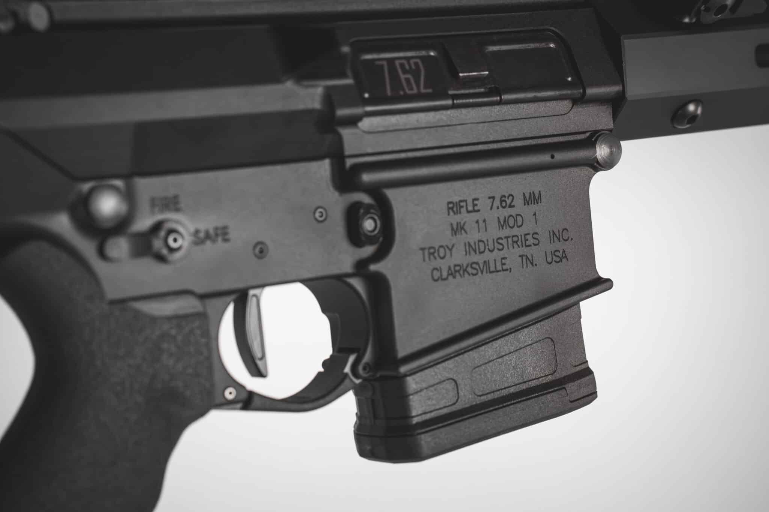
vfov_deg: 15.4
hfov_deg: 22.9
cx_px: 384
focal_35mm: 89
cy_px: 256
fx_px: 1901
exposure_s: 1/500
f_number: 8
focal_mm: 89
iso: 8000
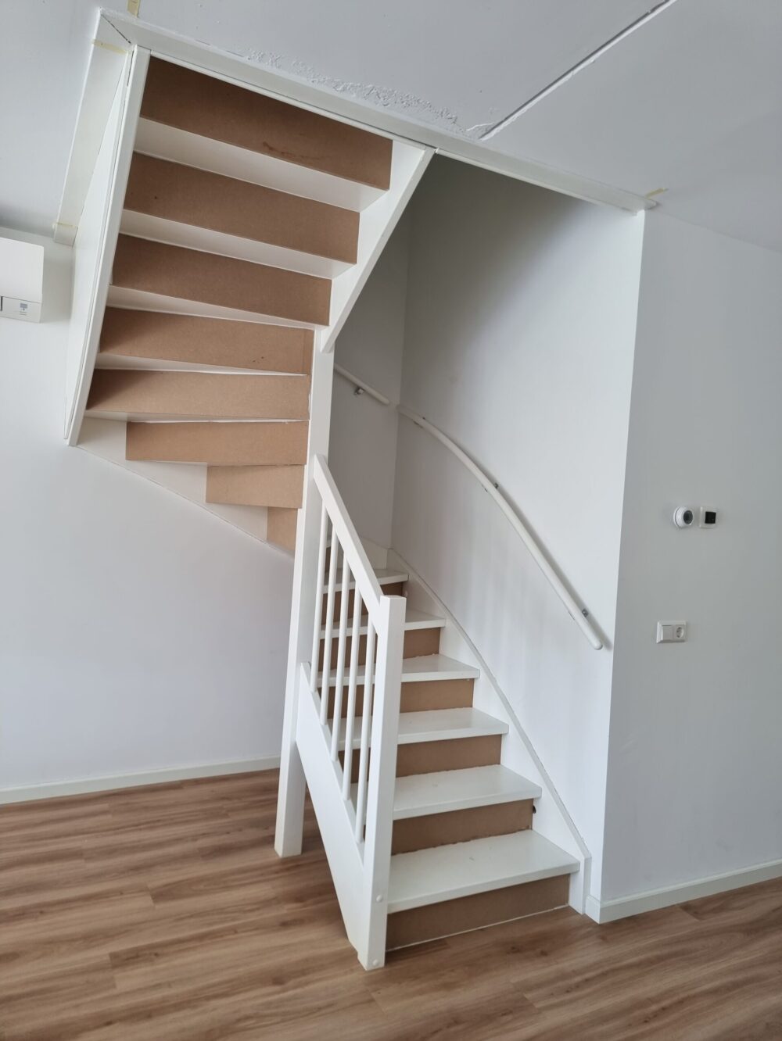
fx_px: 722
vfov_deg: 71.6
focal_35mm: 24
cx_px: 391
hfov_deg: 56.8
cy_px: 520
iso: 80
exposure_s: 1/100
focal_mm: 6.7
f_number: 1.8
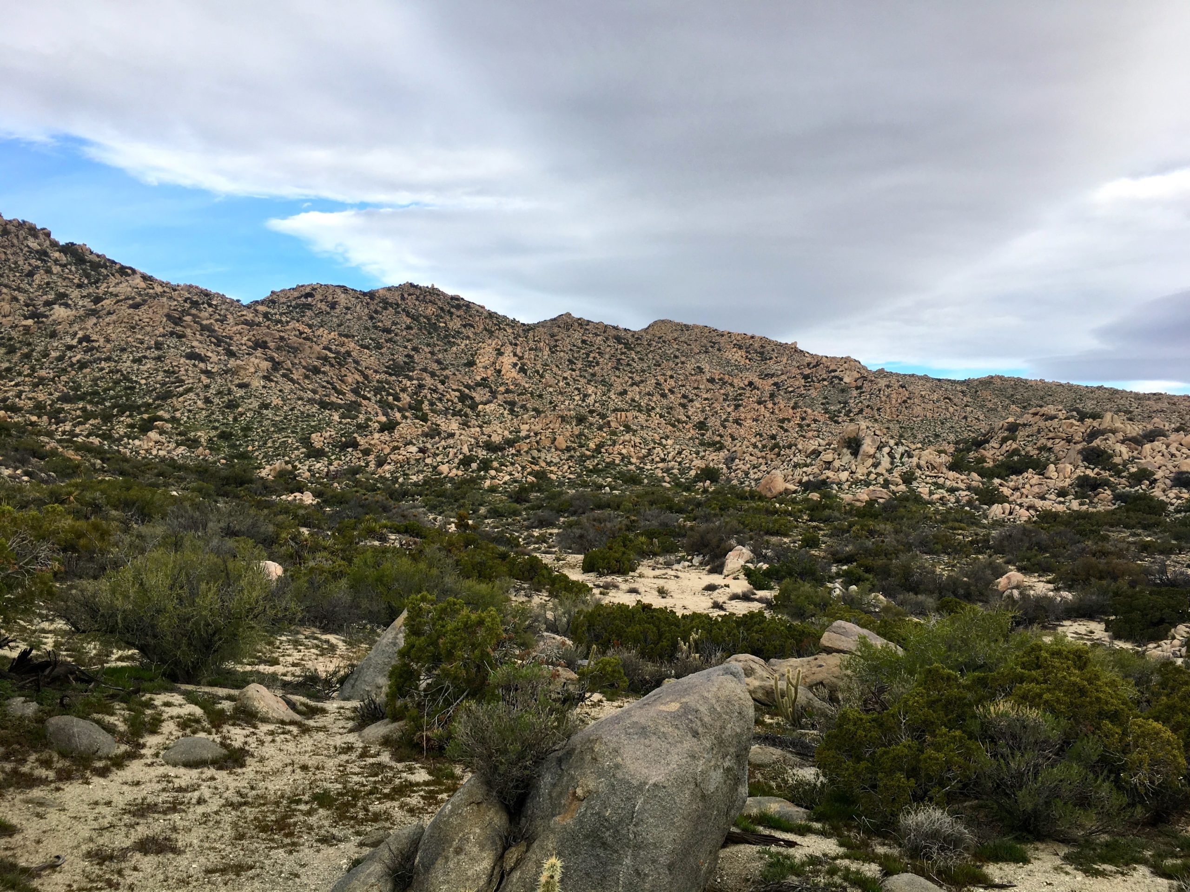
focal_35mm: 29
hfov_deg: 61.7
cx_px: 595
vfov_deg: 48.2
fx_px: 997
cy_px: 446
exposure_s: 1/761
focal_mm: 4.15
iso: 25
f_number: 2.2
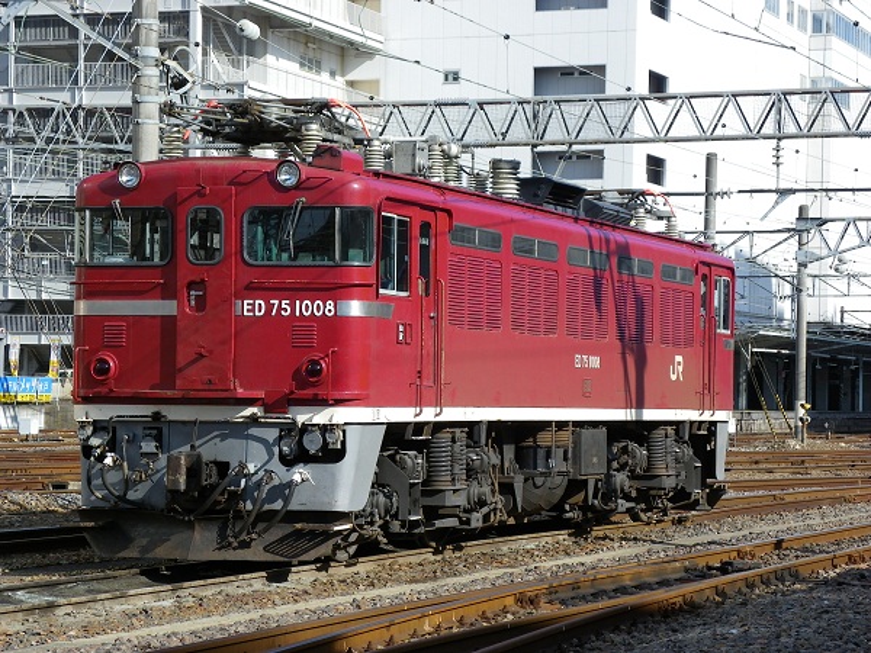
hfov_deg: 17.7
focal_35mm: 111
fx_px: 2793
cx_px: 436
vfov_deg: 13.3
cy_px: 326
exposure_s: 1/320
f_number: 4.5
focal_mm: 19.6
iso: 50
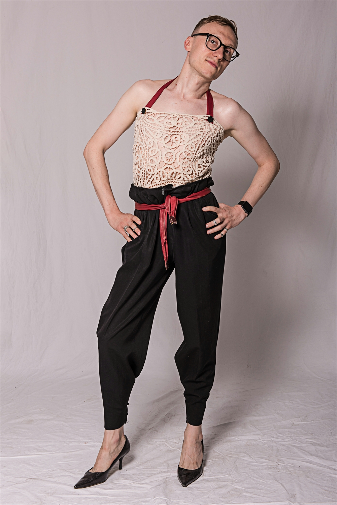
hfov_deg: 24.2
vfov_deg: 35.6
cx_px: 168
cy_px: 252
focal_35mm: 56
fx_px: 786
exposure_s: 1/160
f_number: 13
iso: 125
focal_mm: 56
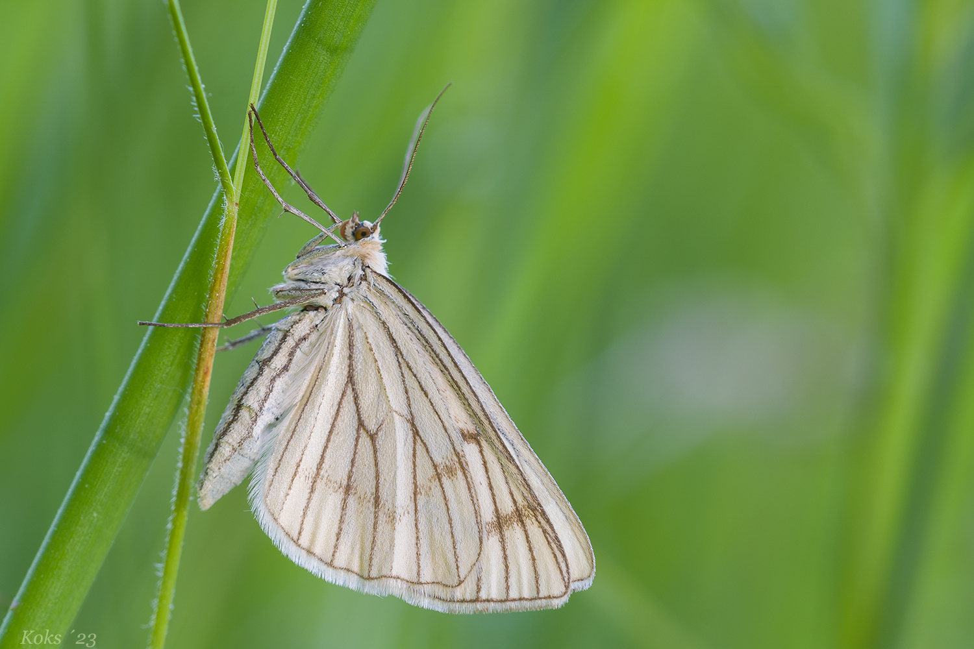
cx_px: 487
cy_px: 324
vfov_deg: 6.9
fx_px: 5411
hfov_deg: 10.3
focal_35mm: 200
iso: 100
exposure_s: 1/2.5
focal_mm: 200
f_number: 9
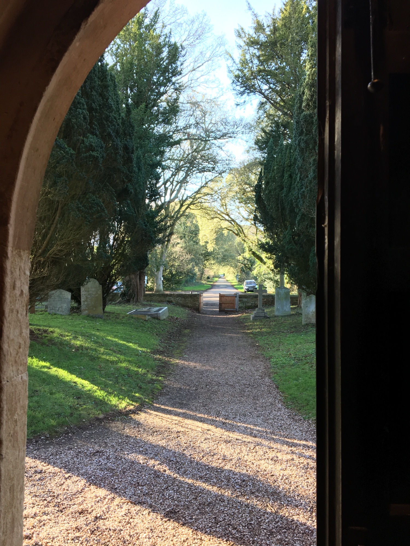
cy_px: 273
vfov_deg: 61.7
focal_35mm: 29
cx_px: 205
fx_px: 458
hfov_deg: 48.2
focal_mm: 4.15
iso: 40
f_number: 2.2
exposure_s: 1/100
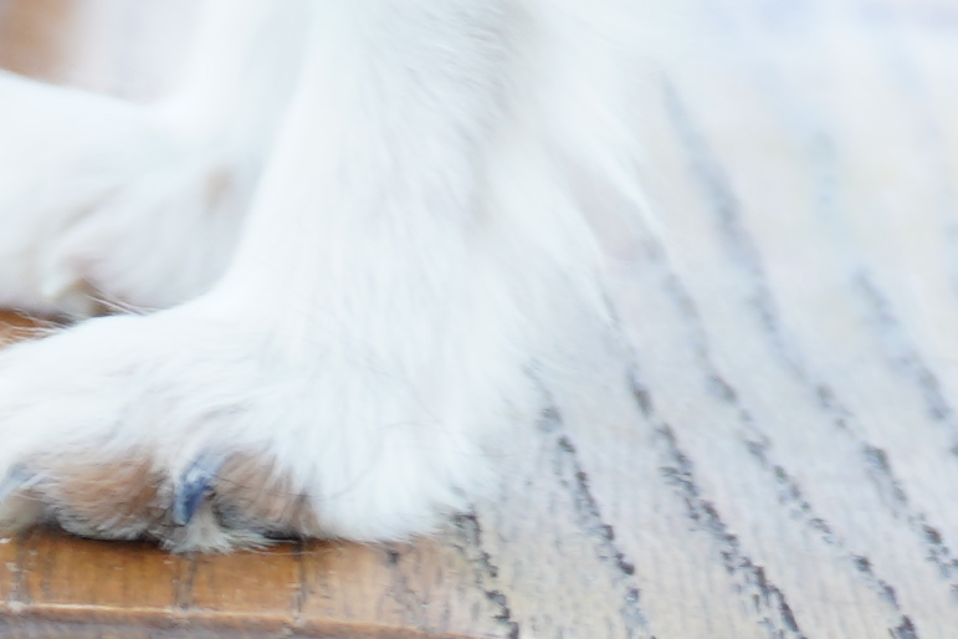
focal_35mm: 319
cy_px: -1721
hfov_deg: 6.4
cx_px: 1211
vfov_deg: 4.1
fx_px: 8488
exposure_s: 1/80
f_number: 2.8
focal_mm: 41
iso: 100
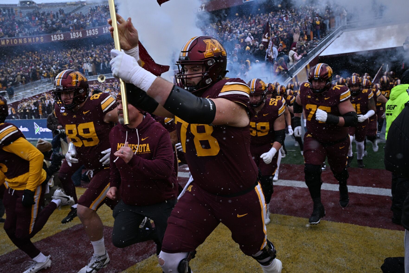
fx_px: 341
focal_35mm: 30
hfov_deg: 61.9
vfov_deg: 43.6
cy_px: 136
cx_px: 204
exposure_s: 1/1250
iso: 1250
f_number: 6.3
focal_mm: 30
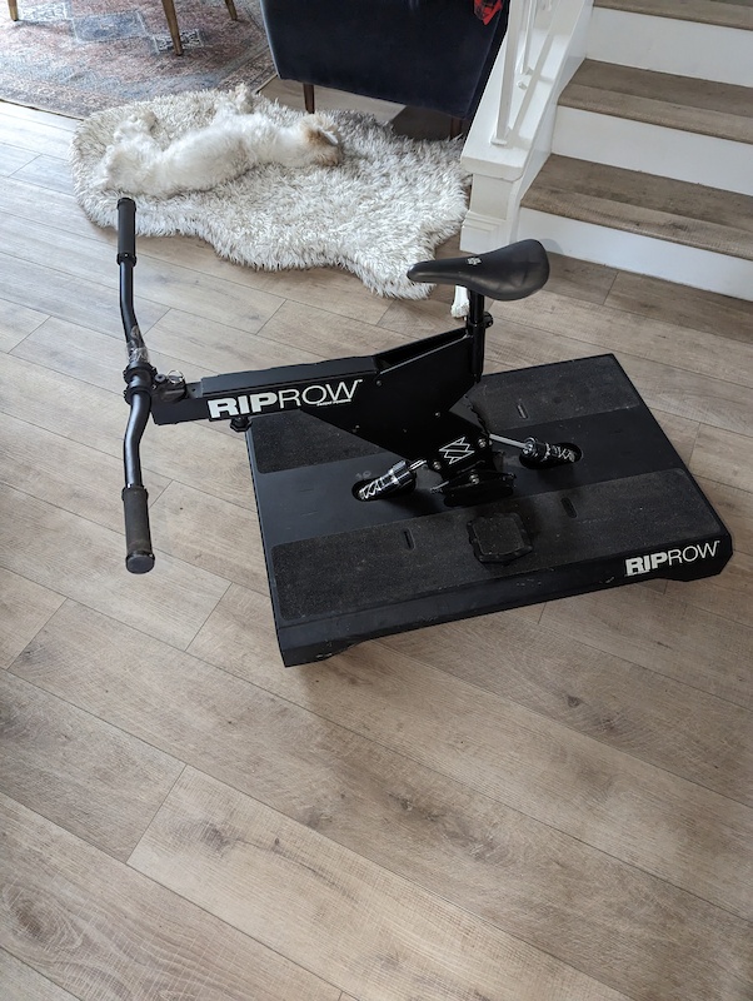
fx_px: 695
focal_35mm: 24
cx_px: 376
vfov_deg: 71.5
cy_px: 500
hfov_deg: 56.9
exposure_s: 1/120
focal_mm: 6.81
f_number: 1.85
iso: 1518
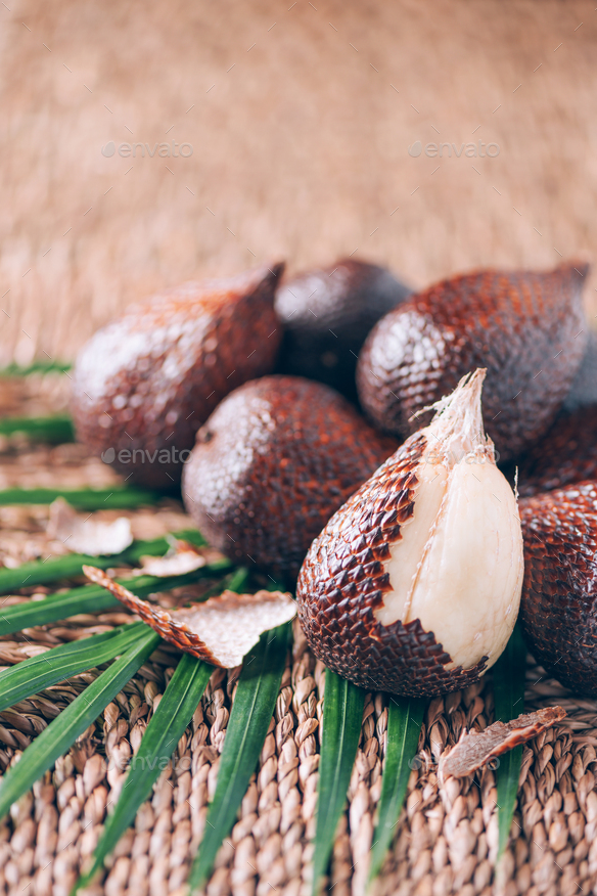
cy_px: 448
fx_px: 2637
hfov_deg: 12.9
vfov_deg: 19.3
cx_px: 297
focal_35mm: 106
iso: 50
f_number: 3
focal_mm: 105
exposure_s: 1/60
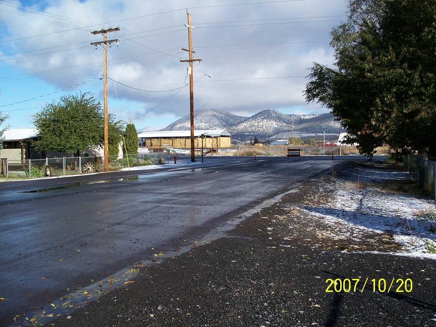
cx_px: 218
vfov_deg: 38.7
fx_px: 466
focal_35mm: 37
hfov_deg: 50.1
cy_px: 164
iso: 64
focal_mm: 7.8
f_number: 4
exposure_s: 1/500
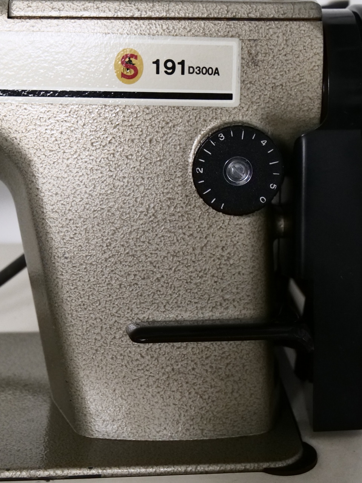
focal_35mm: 48
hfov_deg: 30.3
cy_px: 242
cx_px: 181
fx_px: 669
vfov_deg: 39.7
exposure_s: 1/60
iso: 2000
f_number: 5
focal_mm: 24
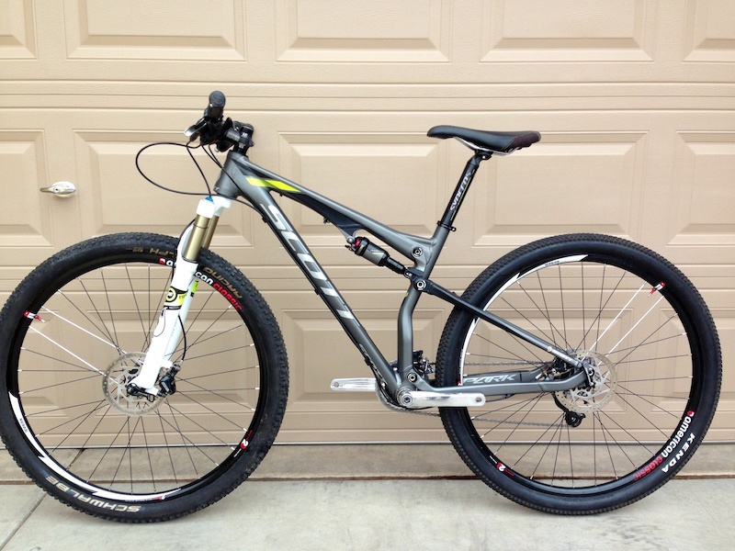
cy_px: 276
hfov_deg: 55.4
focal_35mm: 33
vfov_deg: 42.9
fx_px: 701
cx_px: 368
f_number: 2.4
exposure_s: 1/140
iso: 50
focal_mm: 4.12
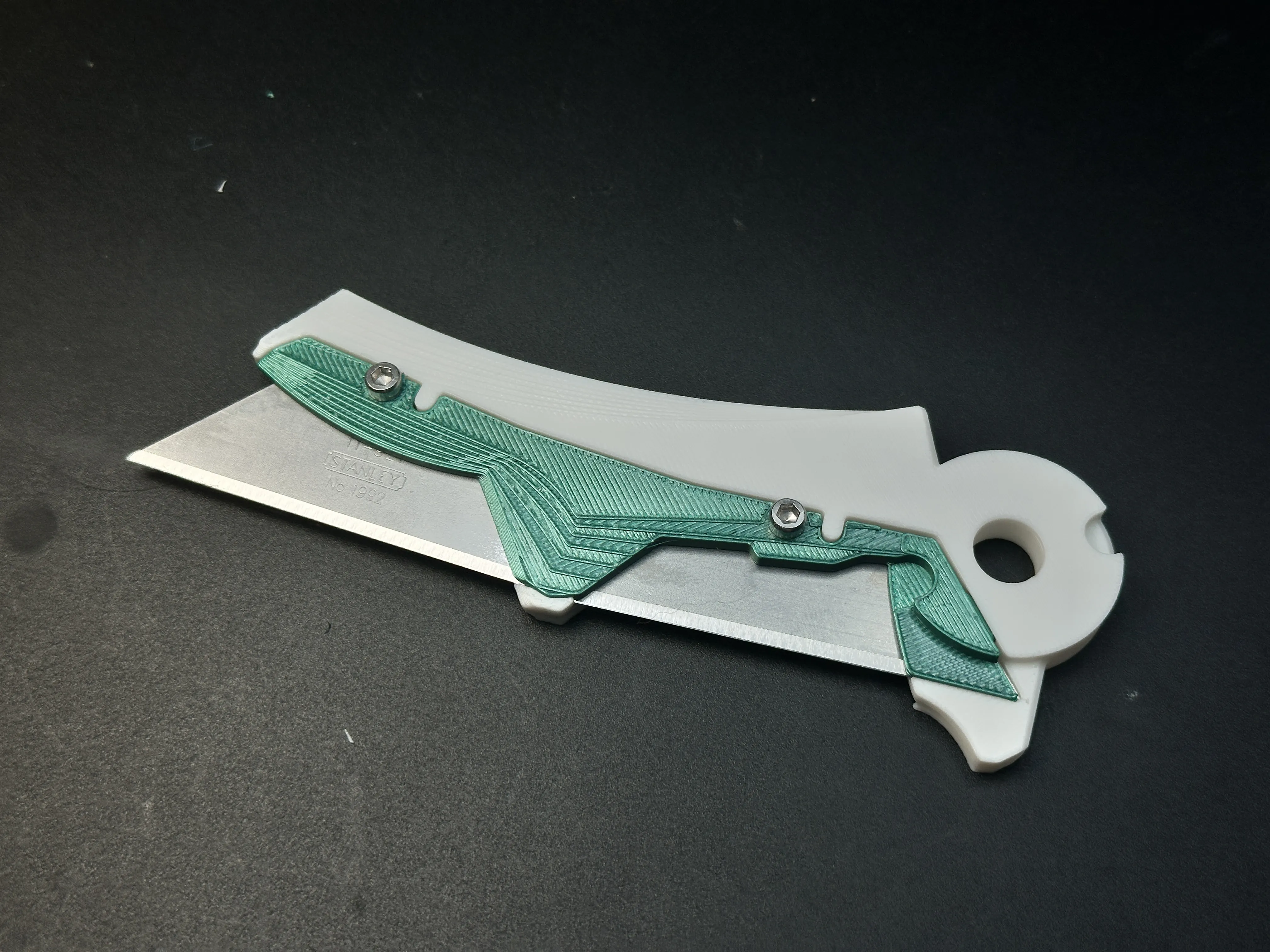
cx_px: 635
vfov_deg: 30.3
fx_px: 1761
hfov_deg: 39.7
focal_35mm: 48
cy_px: 476
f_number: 1.78
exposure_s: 1/980
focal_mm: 6.86
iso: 64
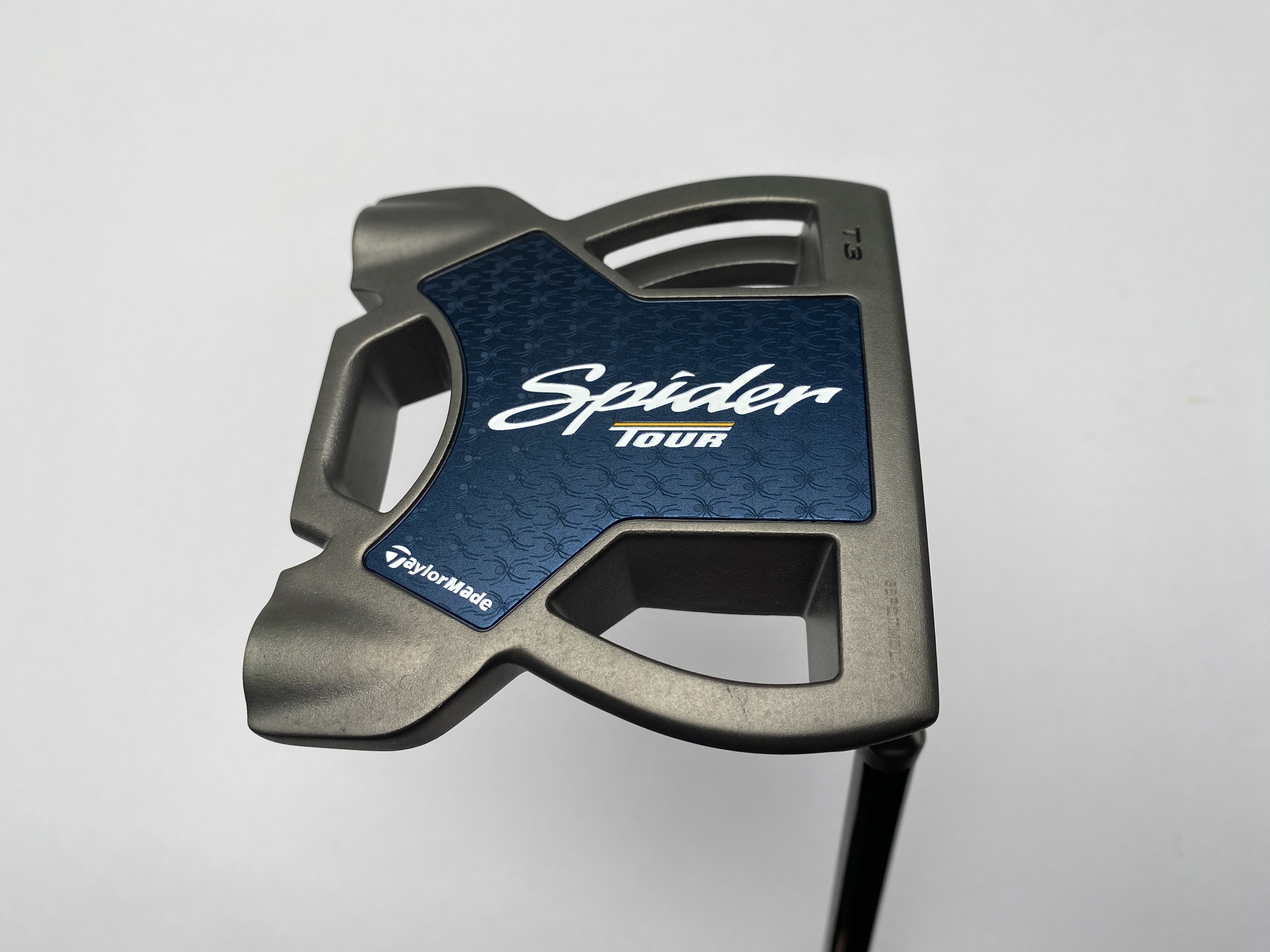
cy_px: 476
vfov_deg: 53.1
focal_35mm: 26
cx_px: 635
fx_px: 954
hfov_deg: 67.3
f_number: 1.8
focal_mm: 4.25
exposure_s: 1/354
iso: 32
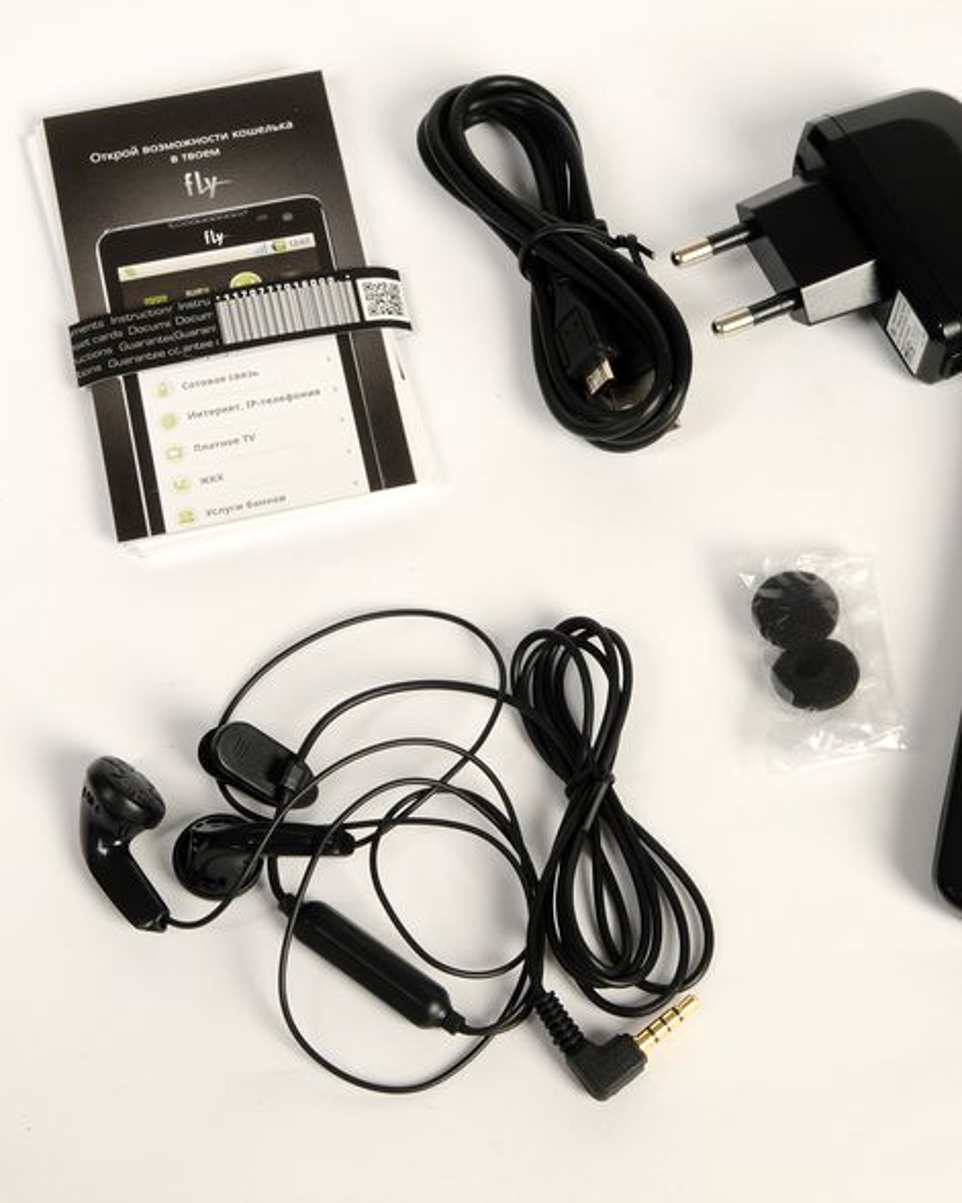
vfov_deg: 26.1
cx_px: 705
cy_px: 595
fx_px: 2599
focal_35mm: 73
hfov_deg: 20.8
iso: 200
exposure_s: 1/100
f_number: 16
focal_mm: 34
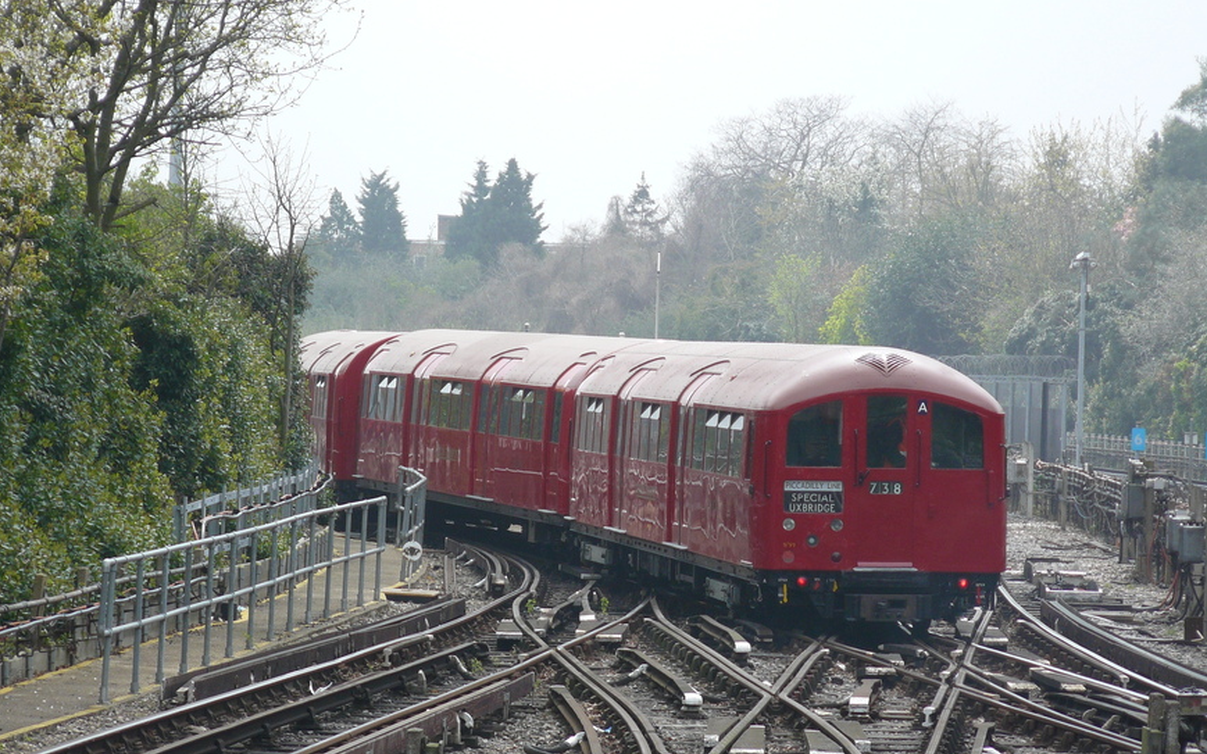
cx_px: 602
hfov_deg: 11.0
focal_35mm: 190
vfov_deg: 6.9
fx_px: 6250
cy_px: 440
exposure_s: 1/500
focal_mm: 29.7
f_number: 3.3
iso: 100
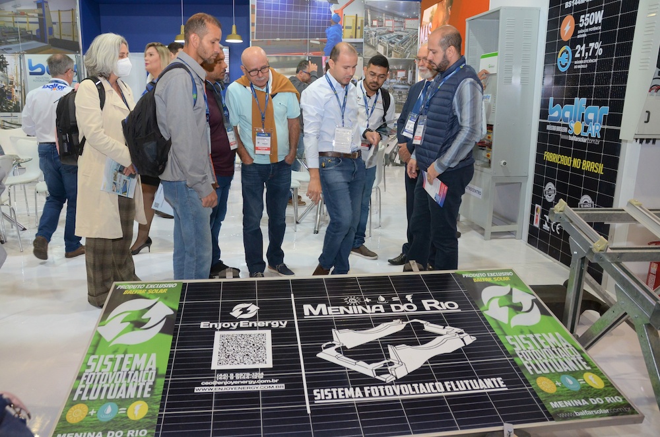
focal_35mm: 26
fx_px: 466
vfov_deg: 50.2
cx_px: 330
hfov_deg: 70.6
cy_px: 218
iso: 1250
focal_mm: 17
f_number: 5
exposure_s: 1/125
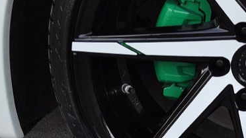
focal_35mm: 89
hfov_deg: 22.4
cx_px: 278
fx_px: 580
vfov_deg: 13.5
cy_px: 37
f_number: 5.6
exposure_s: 1/125
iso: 400
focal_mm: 22
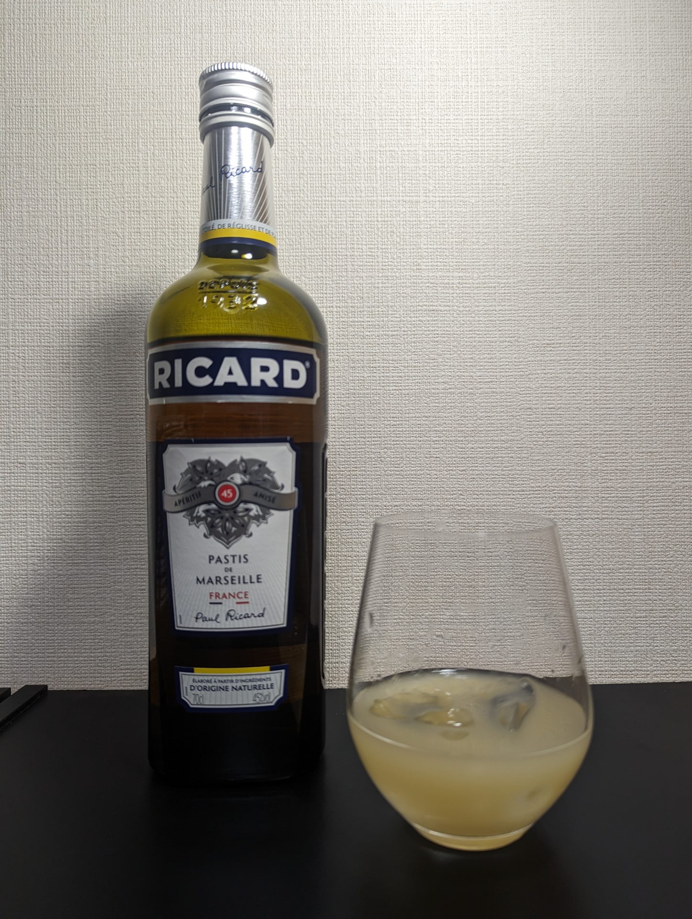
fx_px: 638
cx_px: 346
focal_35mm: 24
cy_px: 460
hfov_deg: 56.9
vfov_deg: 71.5
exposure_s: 1/40
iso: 55
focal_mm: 6.81
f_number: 1.85
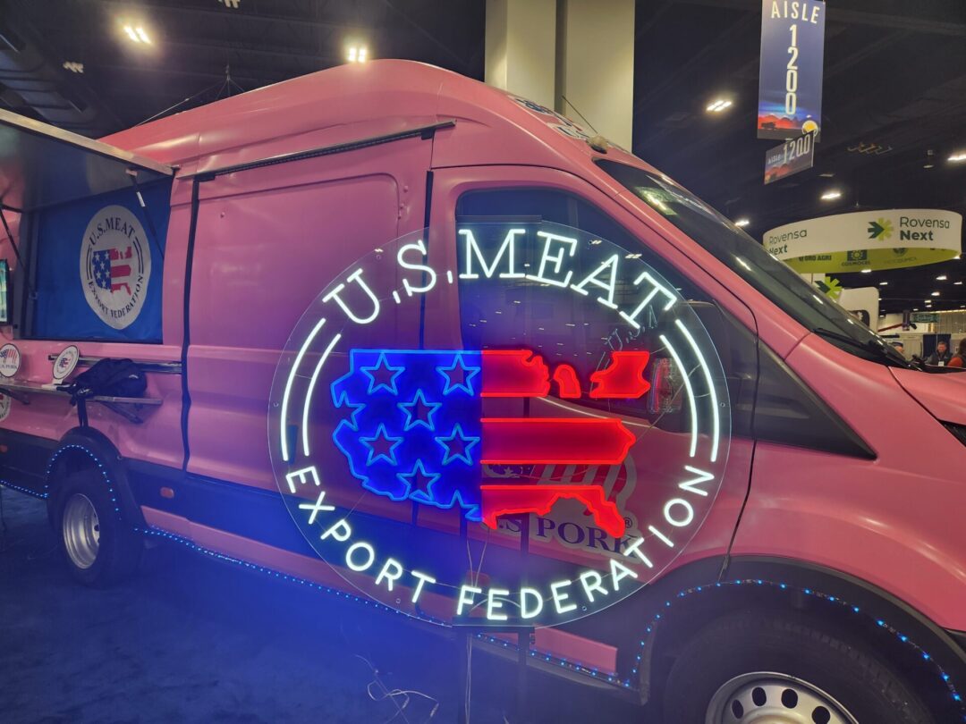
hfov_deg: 73.9
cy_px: 362
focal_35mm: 23
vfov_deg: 58.9
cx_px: 483
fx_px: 642
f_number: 1.8
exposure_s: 1/180
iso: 125
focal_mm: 5.4
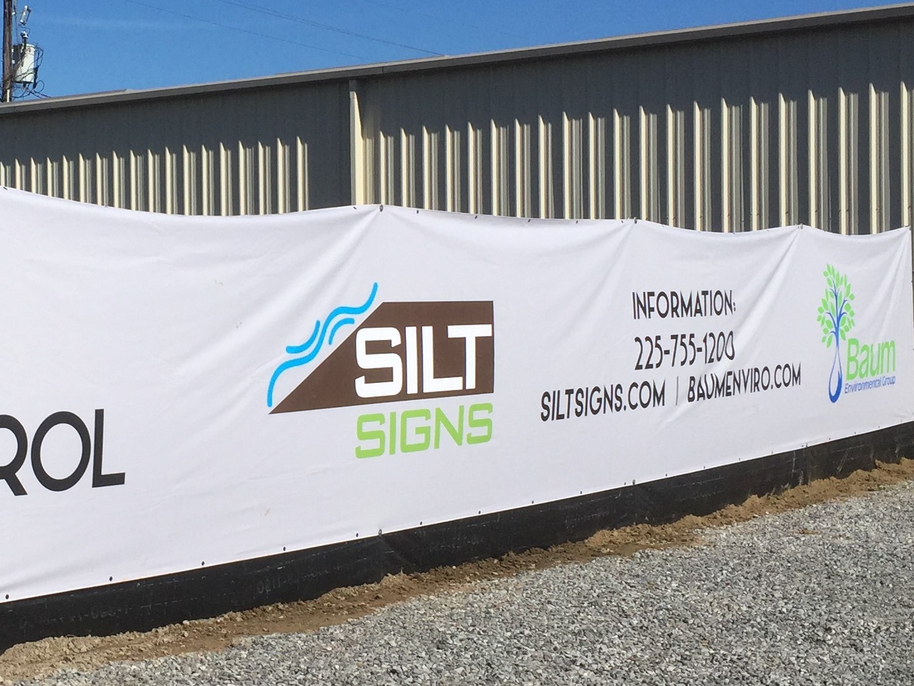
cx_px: 457
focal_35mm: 29
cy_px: 343
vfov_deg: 48.2
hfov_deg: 61.7
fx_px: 766
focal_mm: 4.15
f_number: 2.2
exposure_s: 1/4405
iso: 32
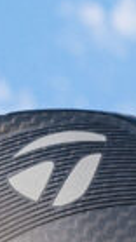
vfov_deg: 9.8
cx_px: 382
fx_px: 1336
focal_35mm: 208
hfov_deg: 5.5
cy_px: 453
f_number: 8
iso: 200
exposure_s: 1/500
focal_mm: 18
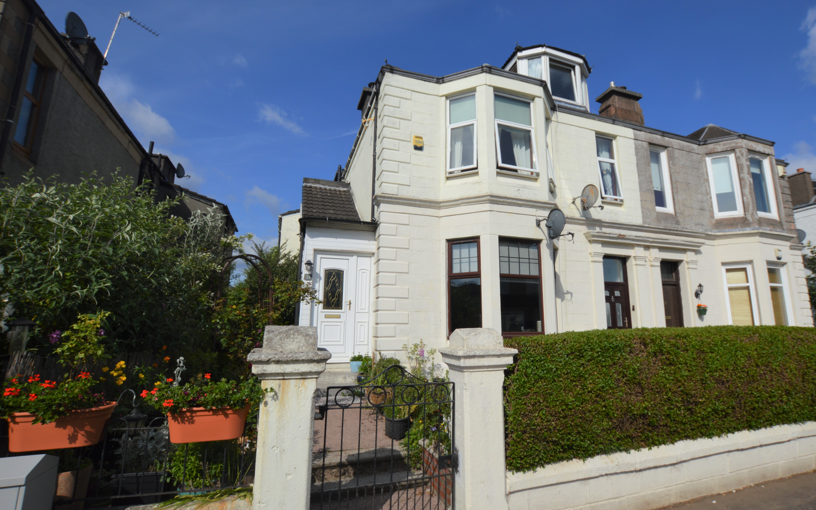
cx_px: 450
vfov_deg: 68.0
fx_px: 378
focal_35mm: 17
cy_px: 247
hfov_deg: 94.0
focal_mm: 10
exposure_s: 1/400
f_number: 10
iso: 100
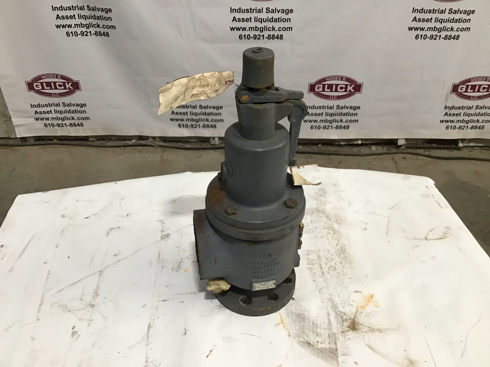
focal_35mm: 31
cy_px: 184
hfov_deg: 58.4
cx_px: 245
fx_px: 439
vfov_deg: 45.4
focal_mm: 3.3
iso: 80
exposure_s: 1/30
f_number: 2.4
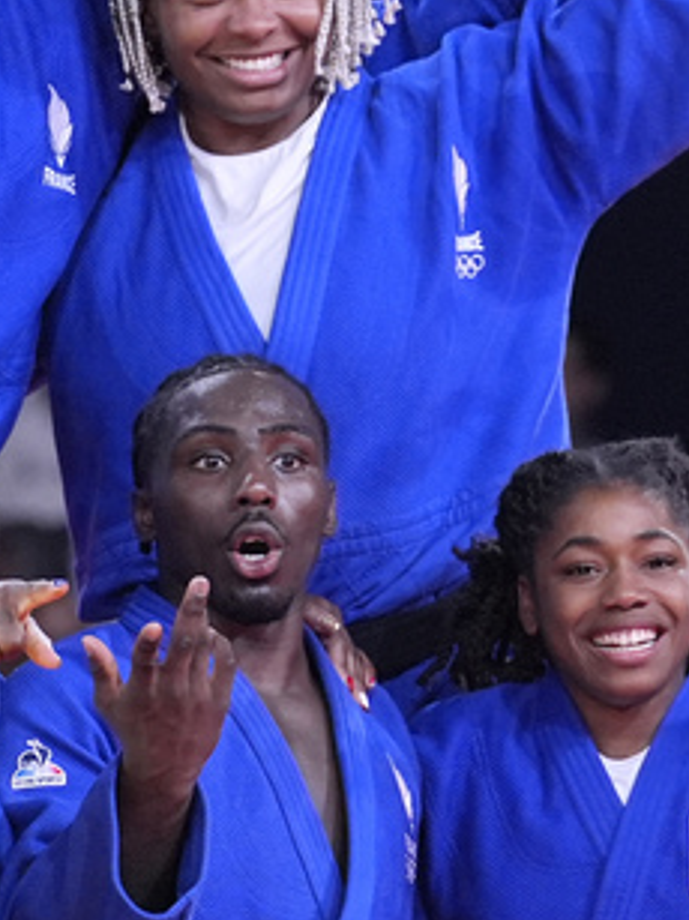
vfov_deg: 2.9
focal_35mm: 684
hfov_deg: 2.2
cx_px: 51
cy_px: 659
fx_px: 18165
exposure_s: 1/1600
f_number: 4
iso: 2500
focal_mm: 182
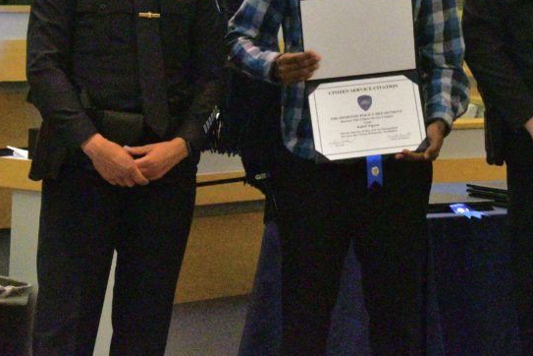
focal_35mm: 164
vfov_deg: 8.3
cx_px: 426
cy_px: 26
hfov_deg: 12.5
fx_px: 2428
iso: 45600
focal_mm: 58
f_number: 6.3
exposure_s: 1/400
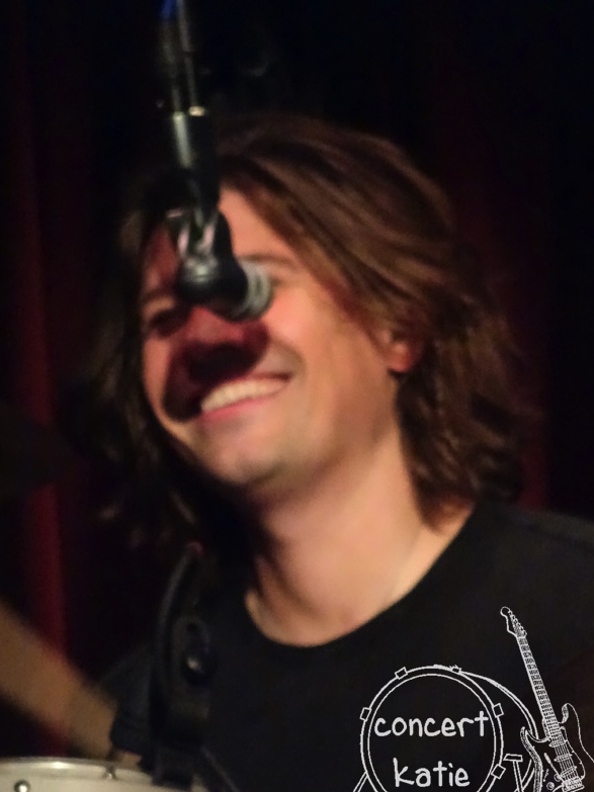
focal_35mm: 704
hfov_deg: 2.1
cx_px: 293
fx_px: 16112
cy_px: 418
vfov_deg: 2.8
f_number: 6.3
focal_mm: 108.62
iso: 3200
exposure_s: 1/80
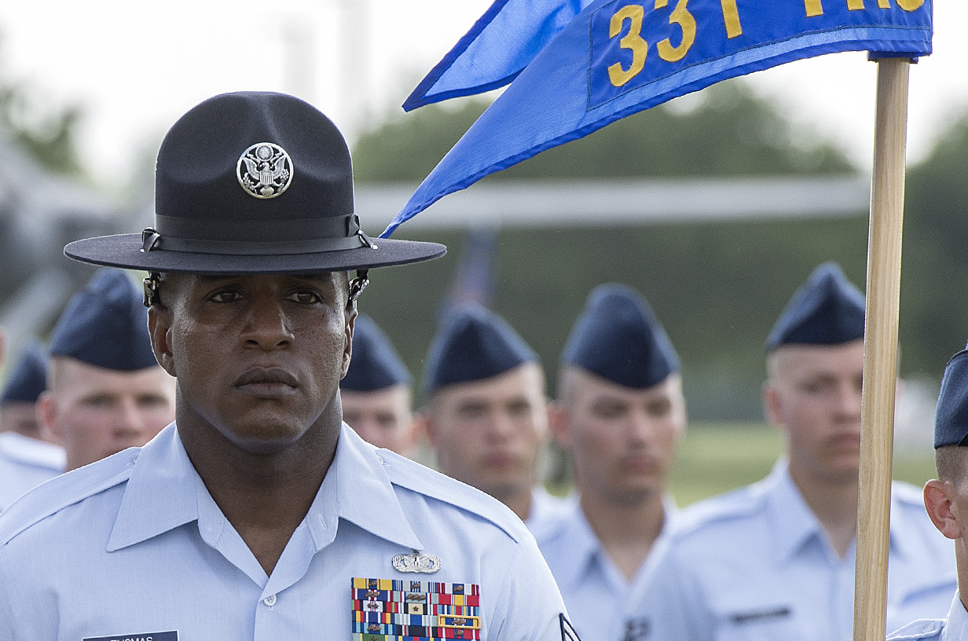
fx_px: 13068
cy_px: 551
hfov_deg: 4.2
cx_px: 258
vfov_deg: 2.8
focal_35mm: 487
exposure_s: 1/500
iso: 250
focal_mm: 200
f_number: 6.3
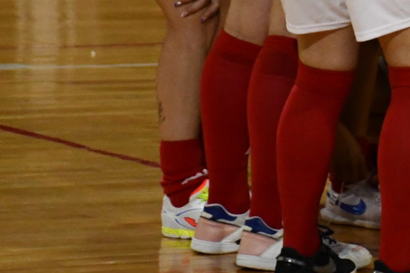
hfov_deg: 5.0
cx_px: 683
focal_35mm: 406
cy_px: -160
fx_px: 4624
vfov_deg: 3.4
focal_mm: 66
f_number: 5
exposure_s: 1/125
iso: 2500
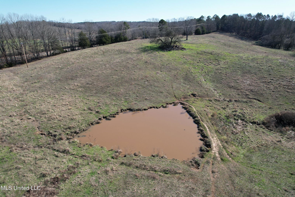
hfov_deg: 78.6
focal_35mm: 22
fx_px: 180
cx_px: 148
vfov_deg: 57.2
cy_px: 98
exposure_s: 1/1500
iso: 200
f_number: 2.8
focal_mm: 8.38
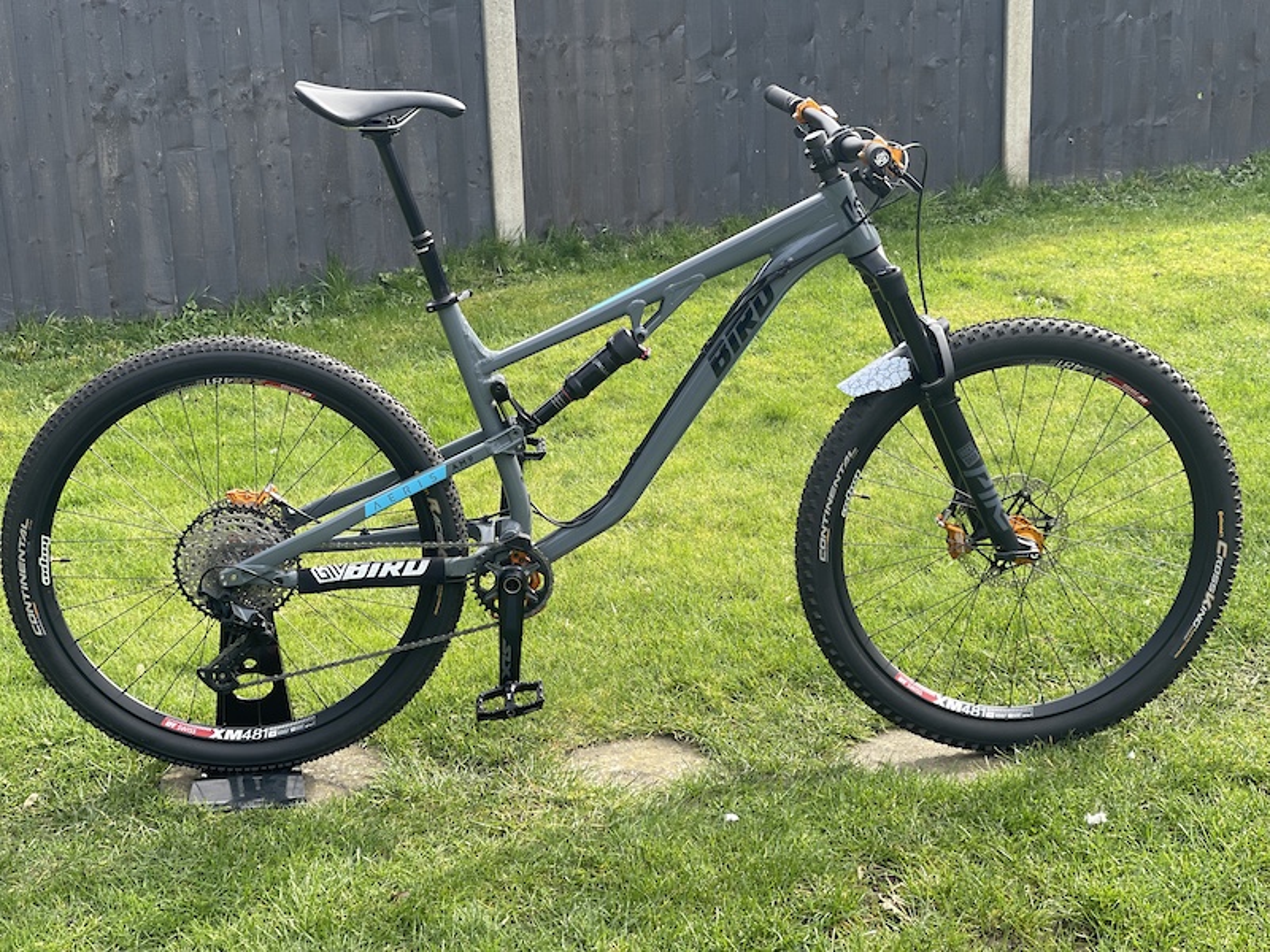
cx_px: 635
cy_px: 476
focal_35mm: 64
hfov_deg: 30.3
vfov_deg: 22.9
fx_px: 2348
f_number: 2.2
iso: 25
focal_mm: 7.5
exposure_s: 1/160
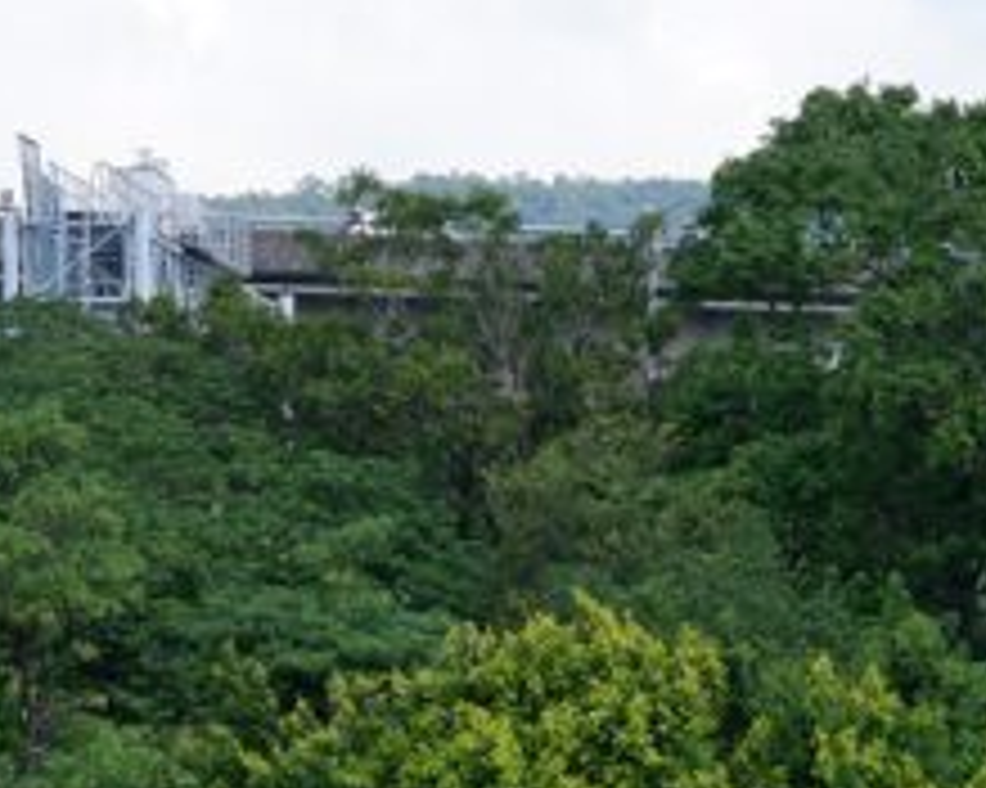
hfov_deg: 7.3
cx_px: 666
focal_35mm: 264
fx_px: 7701
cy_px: 988
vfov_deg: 5.8
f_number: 8
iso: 200
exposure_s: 1/220
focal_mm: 53
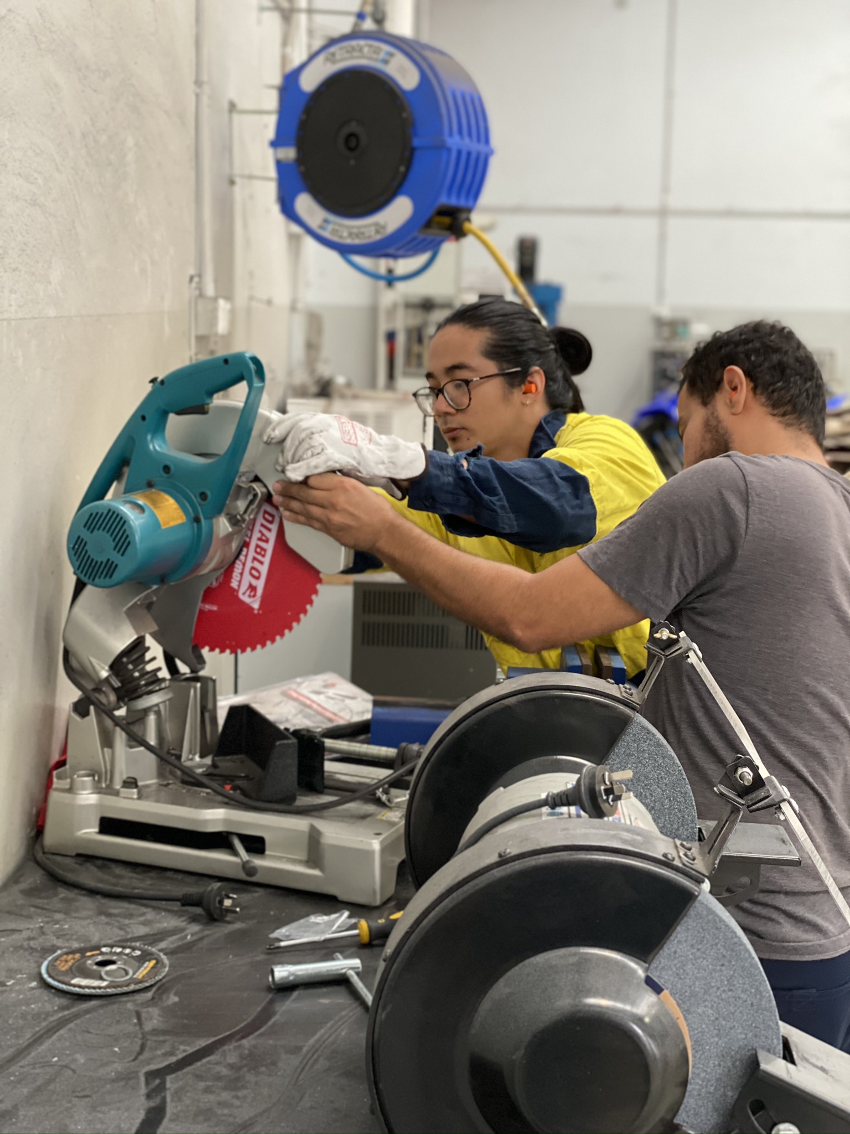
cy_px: 567
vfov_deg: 36.8
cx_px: 425
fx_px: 1702
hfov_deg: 28.0
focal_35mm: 52
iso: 160
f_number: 2
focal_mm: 6
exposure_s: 1/33
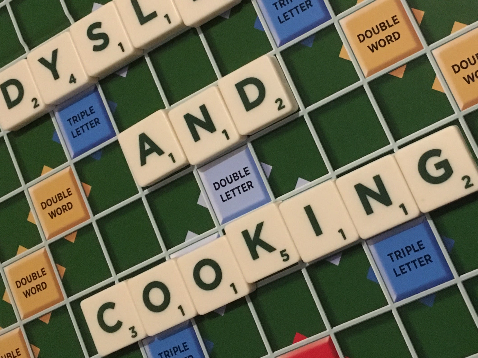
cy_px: 88
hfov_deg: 34.8
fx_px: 759
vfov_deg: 26.2
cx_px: 299
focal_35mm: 55
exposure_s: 1/17
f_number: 2.2
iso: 400
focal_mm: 4.2
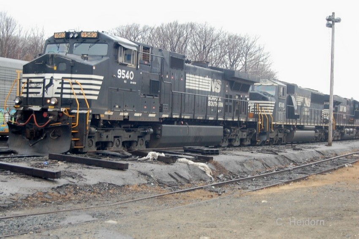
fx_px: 568
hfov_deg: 35.0
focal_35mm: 57
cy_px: 120
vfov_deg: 23.8
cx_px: 180
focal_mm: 38
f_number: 5
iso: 500
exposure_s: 1/30
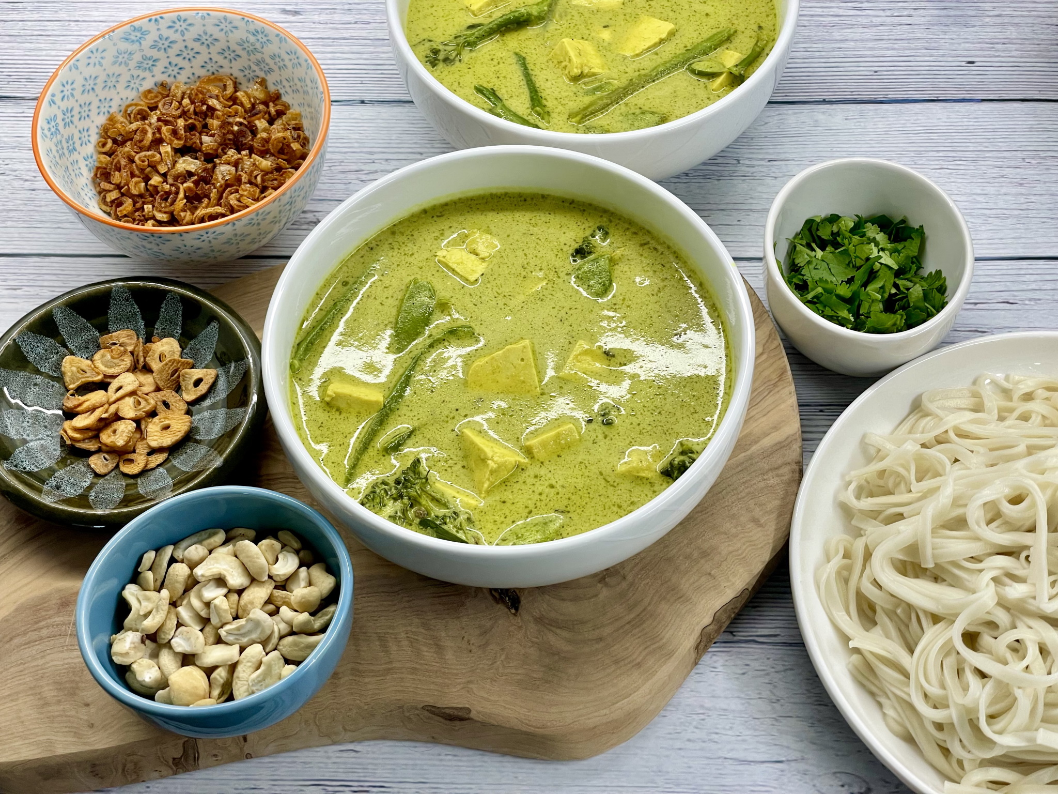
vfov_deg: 28.0
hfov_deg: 36.8
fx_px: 1589
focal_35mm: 52
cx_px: 529
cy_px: 397
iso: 64
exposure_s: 1/100
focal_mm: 6
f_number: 2
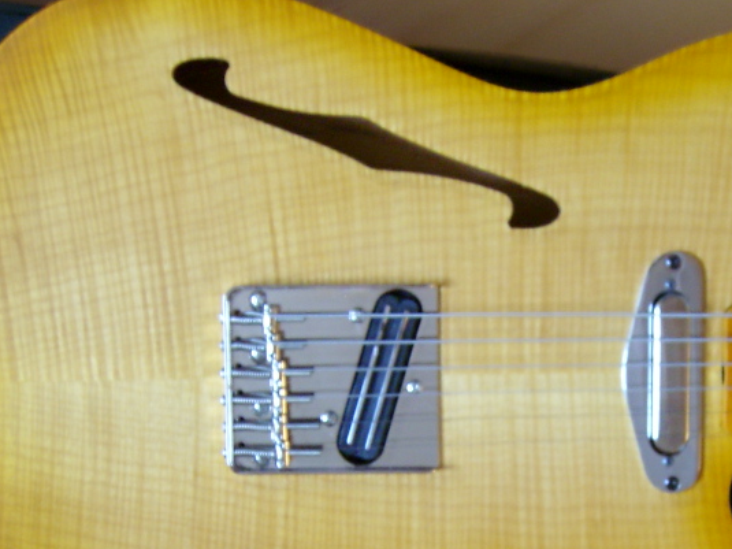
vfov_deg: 21.5
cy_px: 467
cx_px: 476
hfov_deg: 28.8
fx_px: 1416
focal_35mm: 67
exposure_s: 1/5
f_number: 2.8
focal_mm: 5.8
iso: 50
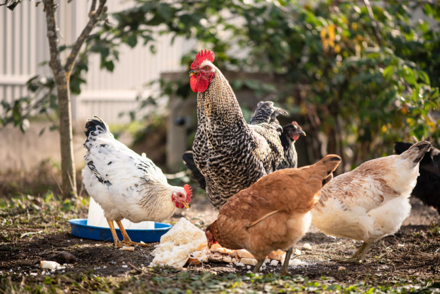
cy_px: 147
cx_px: 220
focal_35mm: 105
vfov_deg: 13.1
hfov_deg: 19.4
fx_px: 1284
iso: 200
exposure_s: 1/1000
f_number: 2.8
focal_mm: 105
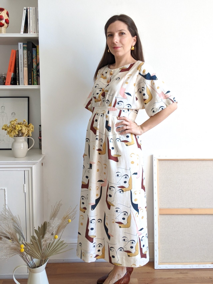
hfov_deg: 51.3
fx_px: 222
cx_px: 106
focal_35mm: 27
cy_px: 142
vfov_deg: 65.3
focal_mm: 4.44
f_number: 1.8
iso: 151
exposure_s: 1/125
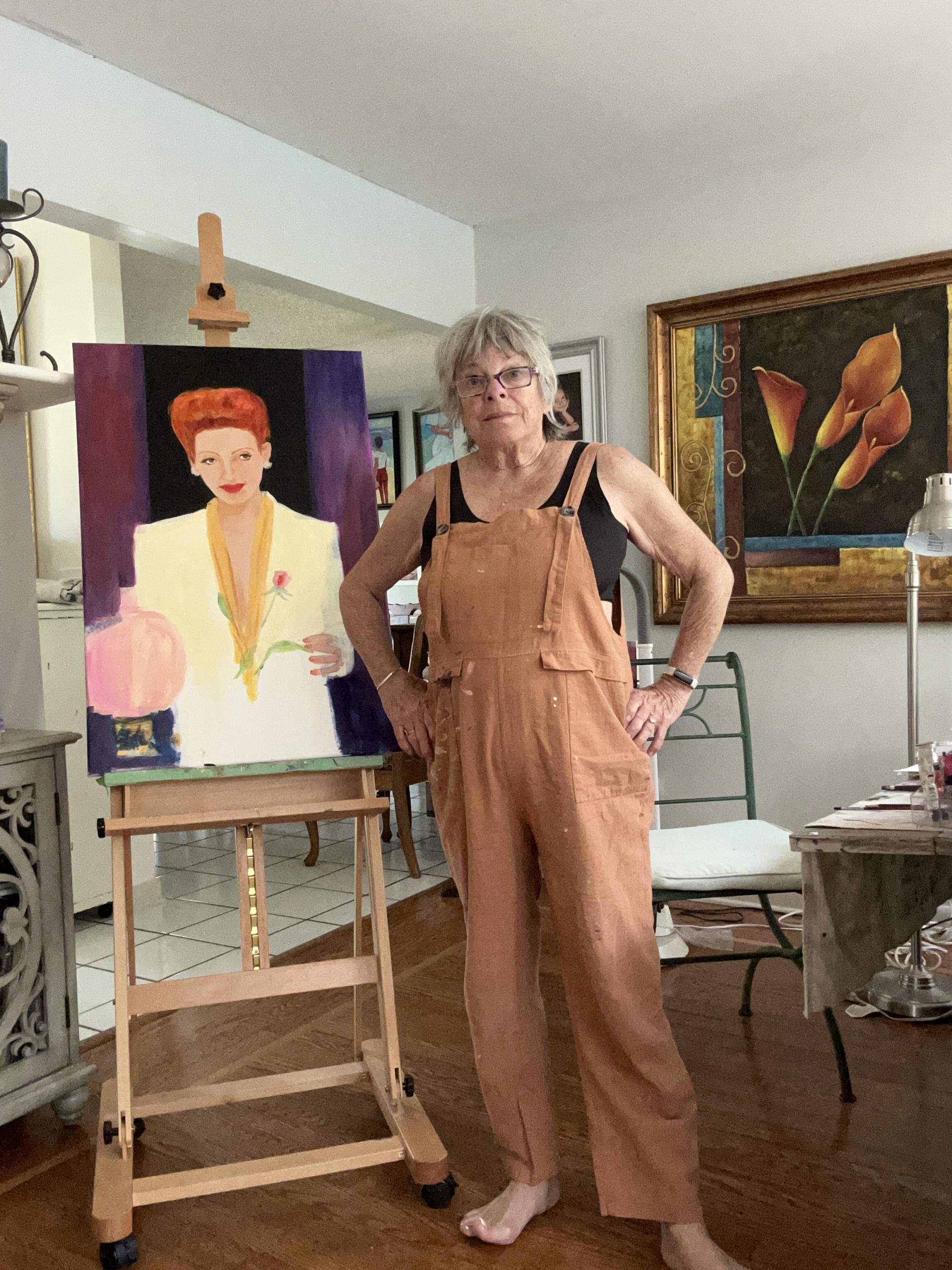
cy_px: 635
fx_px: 1100
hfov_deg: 46.8
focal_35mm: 30
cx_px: 476
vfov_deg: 60.0
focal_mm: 2.69
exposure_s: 1/37
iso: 400
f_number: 1.9
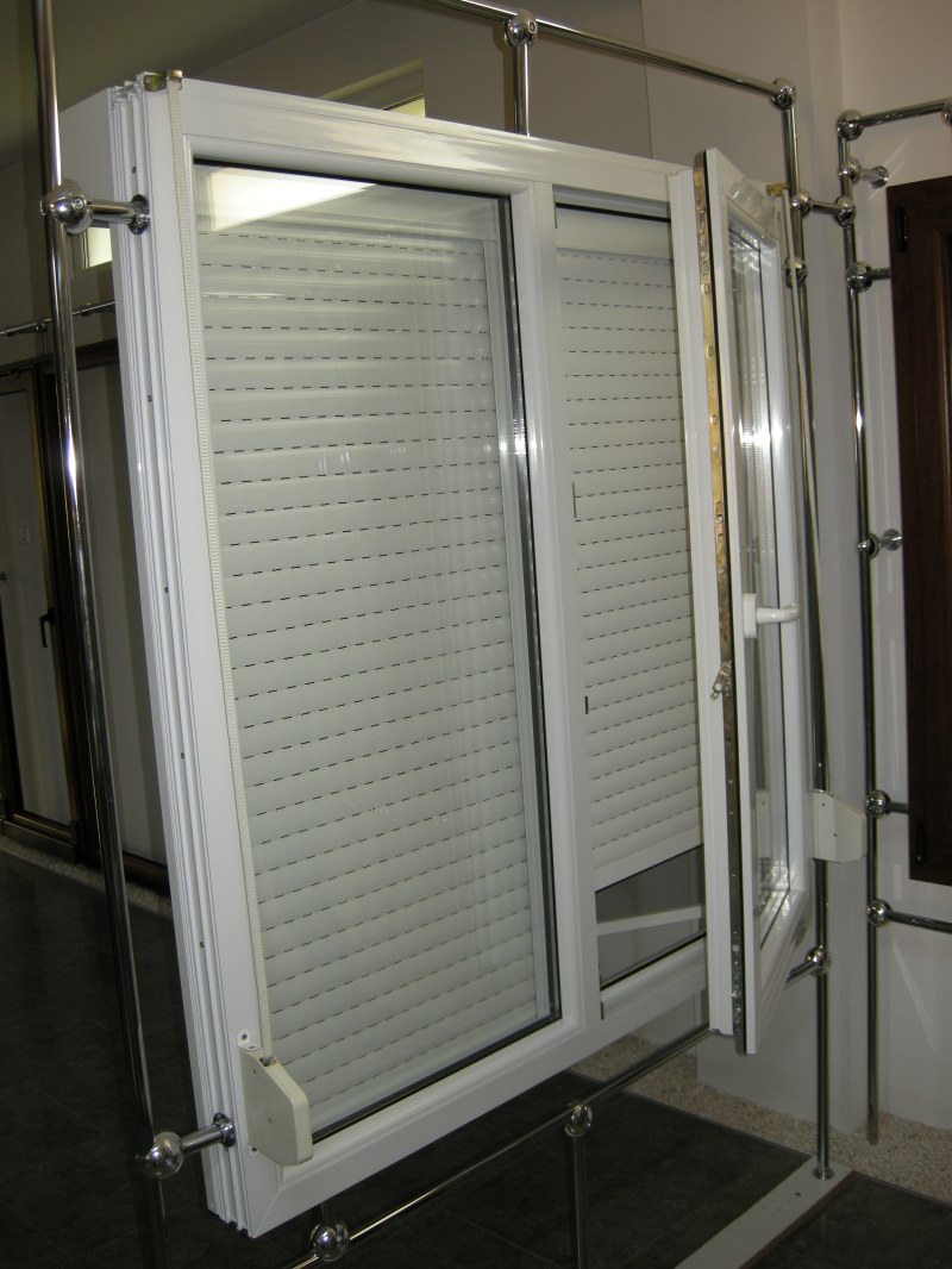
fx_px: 1283
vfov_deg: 52.6
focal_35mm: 35
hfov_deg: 40.7
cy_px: 634
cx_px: 476
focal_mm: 7.5
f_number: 2.7
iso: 64
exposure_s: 1/30
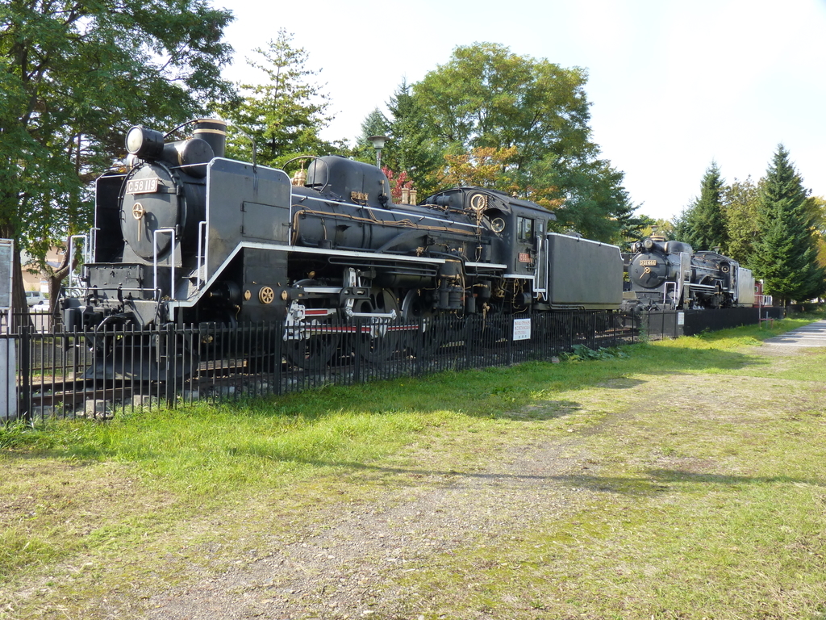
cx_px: 413
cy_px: 310
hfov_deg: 58.4
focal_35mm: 31
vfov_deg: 45.4
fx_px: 740
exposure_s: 1/200
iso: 125
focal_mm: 5.4
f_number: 4
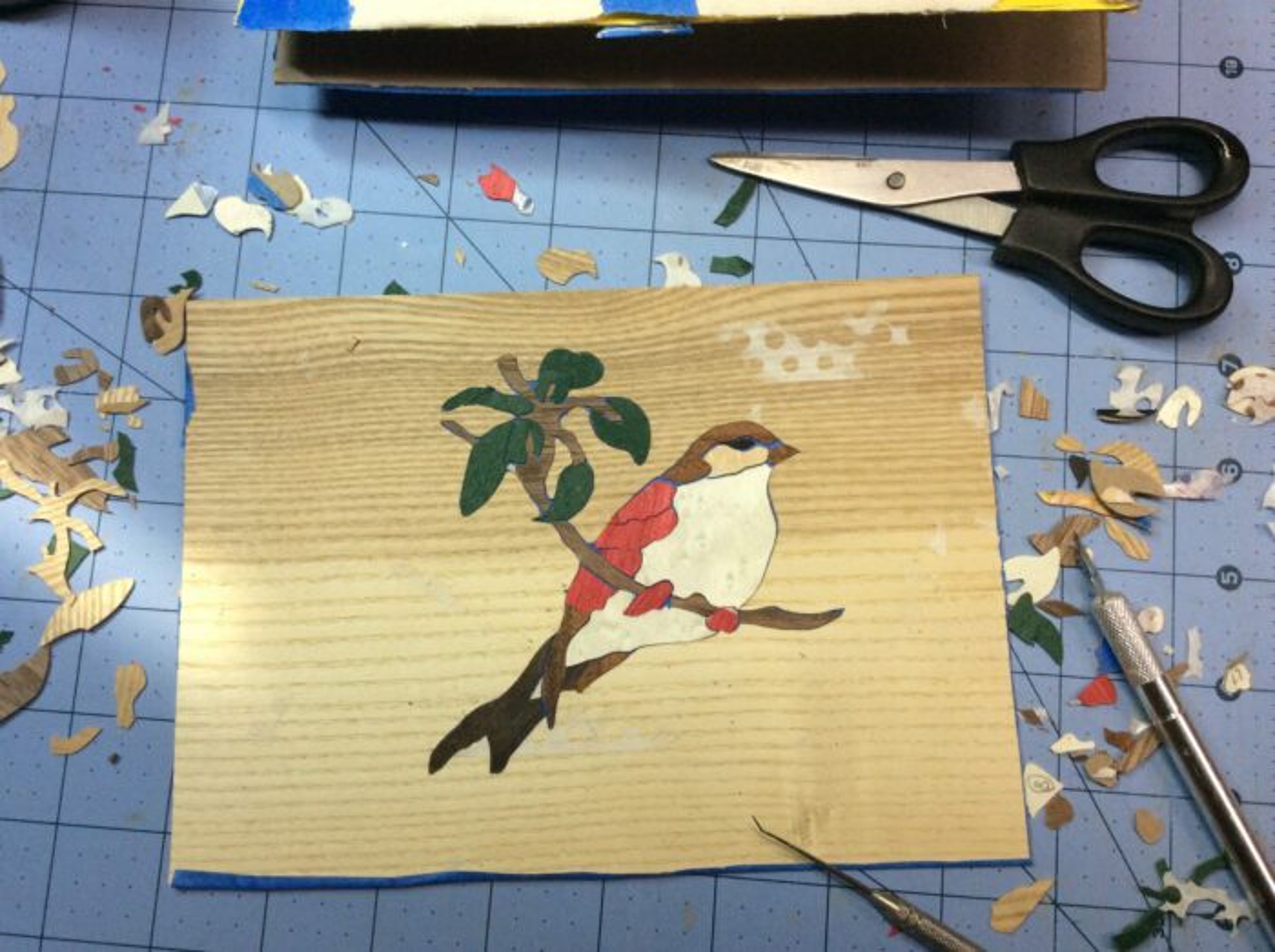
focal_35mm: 32
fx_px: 1177
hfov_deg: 56.9
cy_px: 476
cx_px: 638
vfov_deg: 44.1
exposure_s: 1/120
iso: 64
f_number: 2.4
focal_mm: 3.3
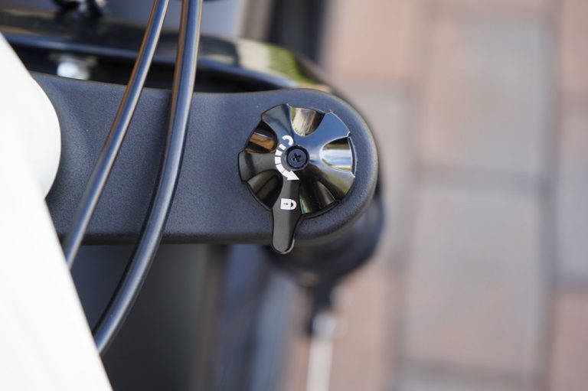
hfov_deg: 28.9
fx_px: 1143
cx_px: 294
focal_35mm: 70
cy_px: 196
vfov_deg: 19.4
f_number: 5.6
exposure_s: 1/80
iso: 250
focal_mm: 70
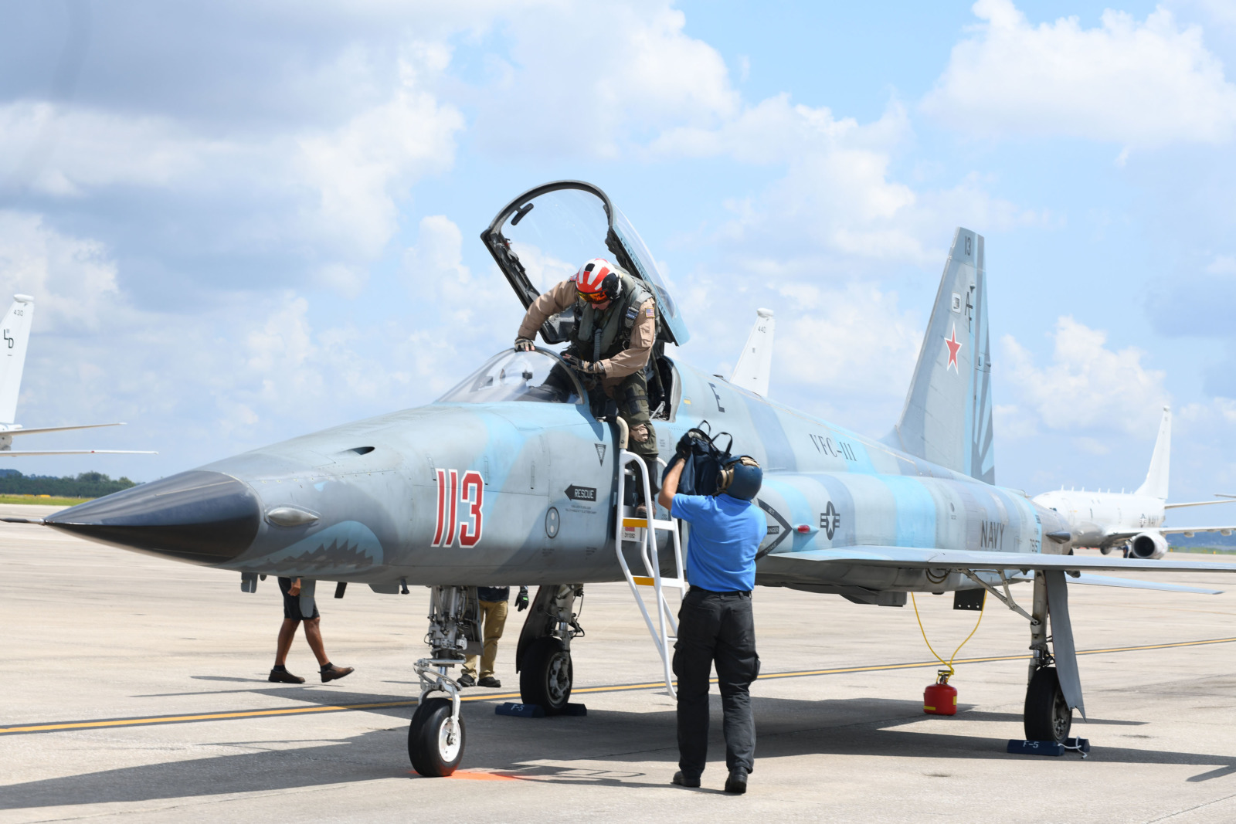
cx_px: 618
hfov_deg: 25.4
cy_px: 412
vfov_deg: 17.1
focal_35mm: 80
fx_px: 2747
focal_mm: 80
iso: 125
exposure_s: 1/250
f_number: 9
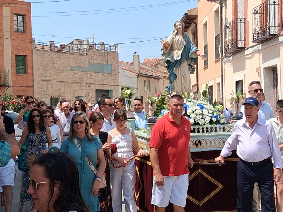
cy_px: 106
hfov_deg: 67.3
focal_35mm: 26
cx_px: 142
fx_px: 213
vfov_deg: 53.1
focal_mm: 3.98
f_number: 1.8
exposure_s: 1/651
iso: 25
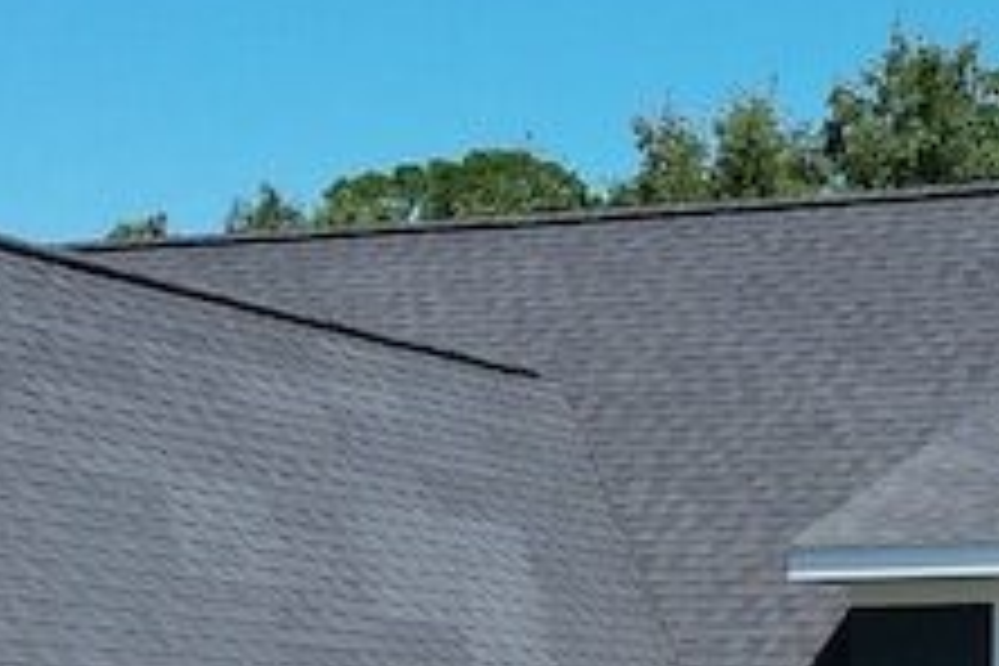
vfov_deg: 10.0
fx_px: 3746
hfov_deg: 15.1
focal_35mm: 135
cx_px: 706
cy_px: 846
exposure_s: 1/3200
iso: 200
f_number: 1.7
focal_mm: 6.72
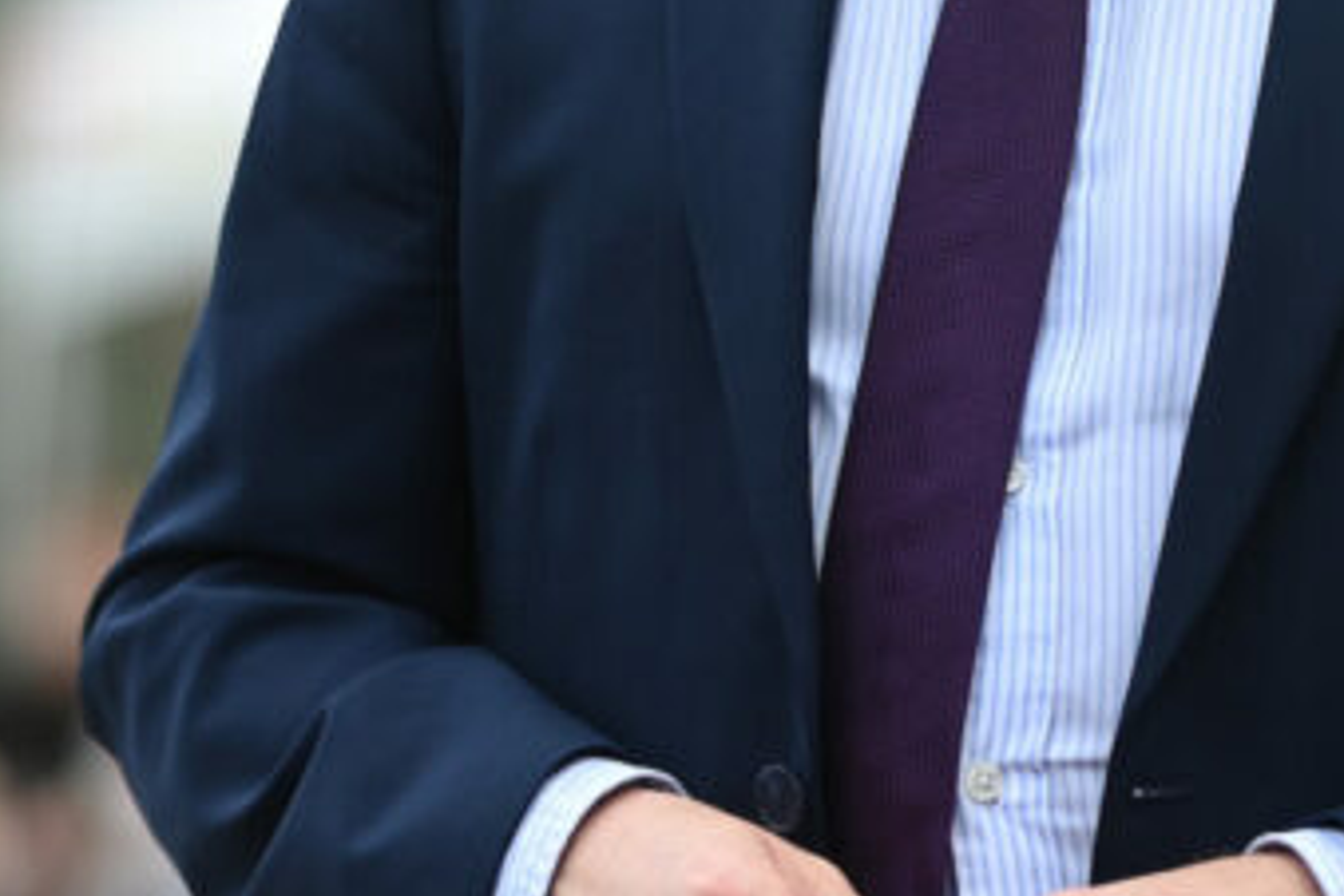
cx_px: 147
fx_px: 13887
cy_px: -83
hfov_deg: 5.5
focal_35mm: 372
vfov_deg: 3.7
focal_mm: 105
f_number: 1.8
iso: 200
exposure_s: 1/2500
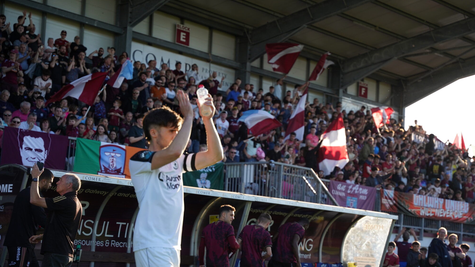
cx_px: 238
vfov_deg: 16.6
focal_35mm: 73
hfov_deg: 29.1
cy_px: 143
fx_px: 915
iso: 500
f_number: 2.8
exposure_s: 1/2500
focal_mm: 67.6
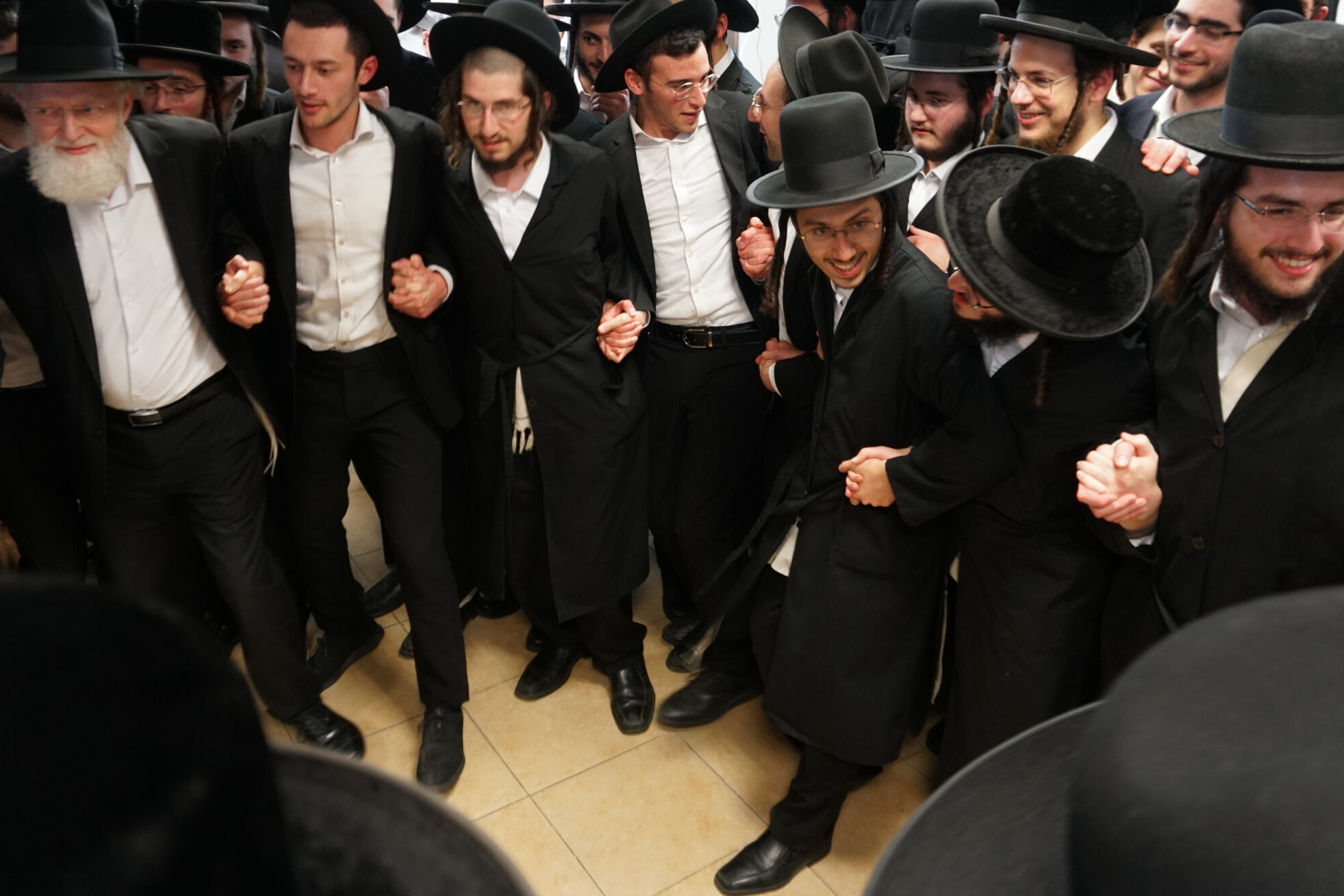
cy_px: 321
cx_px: 696
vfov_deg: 41.9
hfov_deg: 60.3
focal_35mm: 31
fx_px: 1157
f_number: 3.5
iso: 800
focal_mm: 16
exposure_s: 1/60
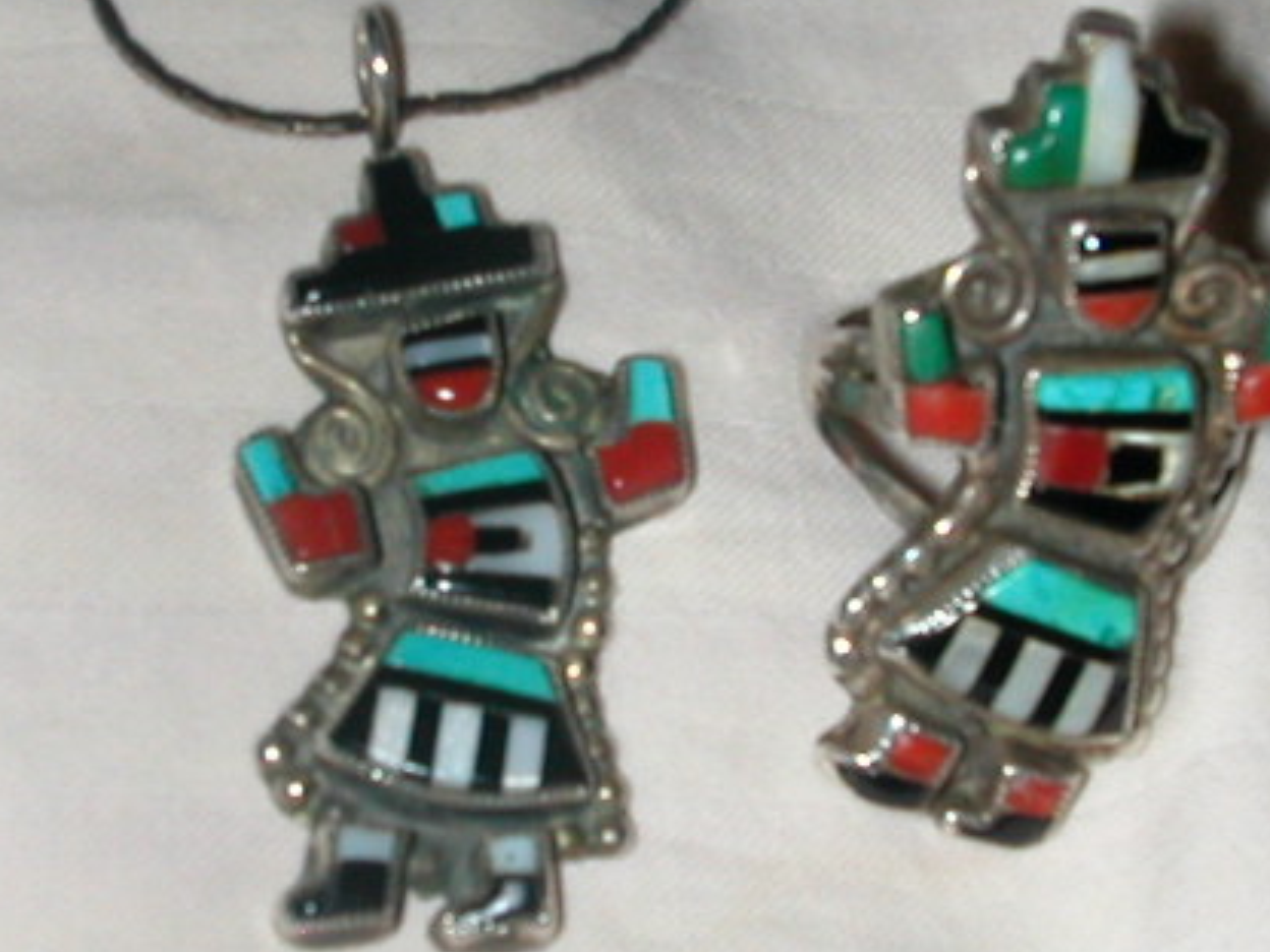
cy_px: 568
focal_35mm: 91
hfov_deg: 21.5
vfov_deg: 16.2
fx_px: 3339
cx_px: 650
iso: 100
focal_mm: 5.6
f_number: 4.5
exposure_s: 1/59.9
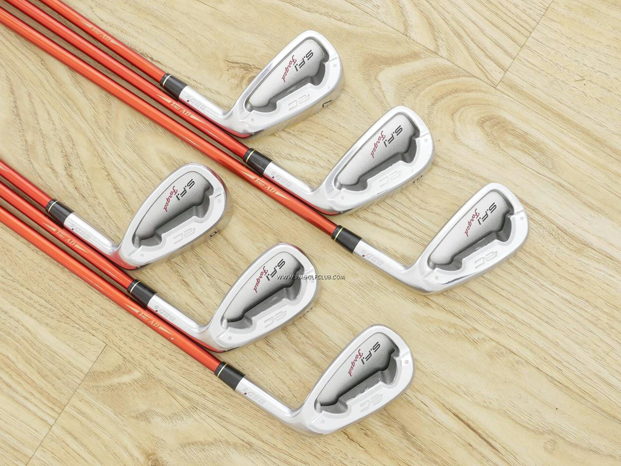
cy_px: 233
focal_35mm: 50
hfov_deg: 38.2
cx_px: 310
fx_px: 897
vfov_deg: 29.1
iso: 1600
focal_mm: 25
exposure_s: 1/40
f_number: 4.5
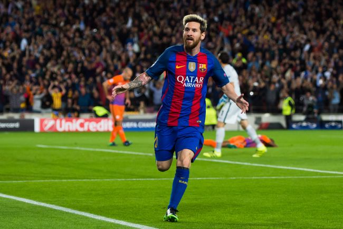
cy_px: 114
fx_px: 952
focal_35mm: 100
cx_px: 172
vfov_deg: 13.7
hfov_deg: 20.4
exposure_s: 1/1600
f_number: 3.5
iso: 2500
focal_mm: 100
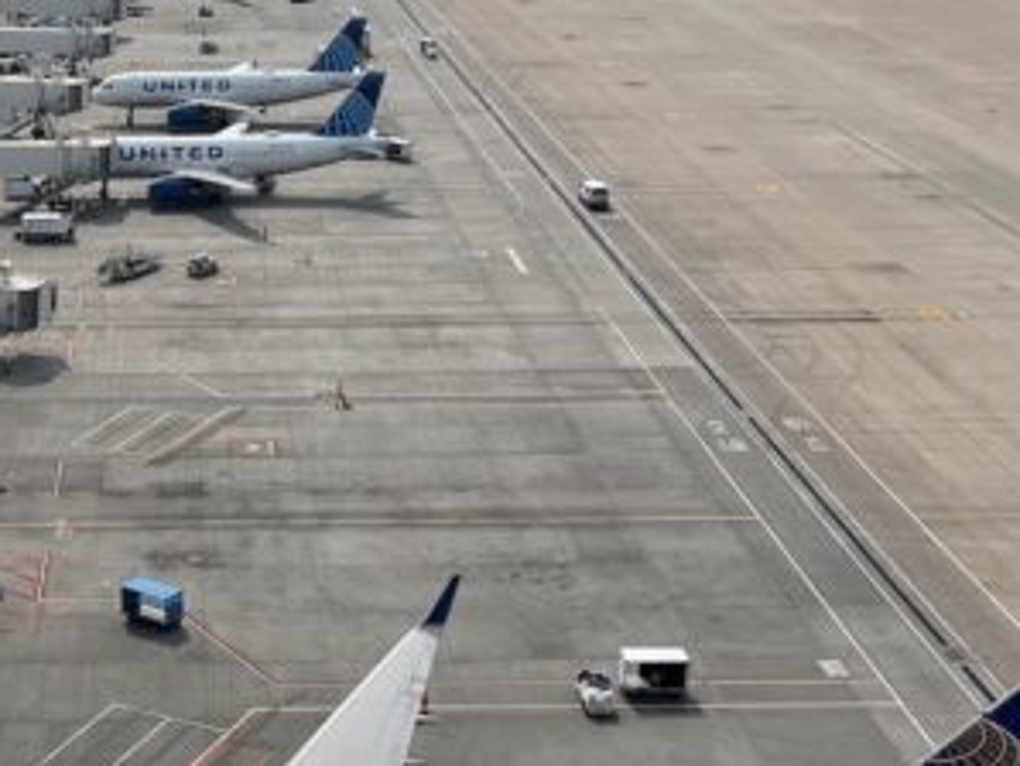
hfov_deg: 28.1
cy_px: 523
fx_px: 1976
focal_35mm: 67
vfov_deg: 21.9
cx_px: 154
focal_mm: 5.1
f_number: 1.6
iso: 32
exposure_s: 1/6993
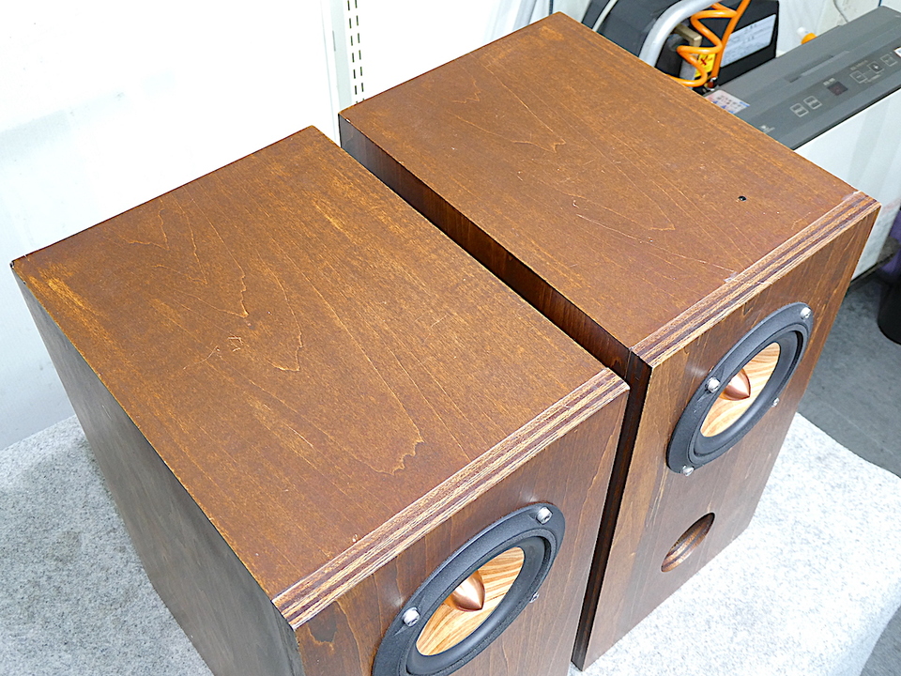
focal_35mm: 37
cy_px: 338
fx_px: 963
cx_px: 450
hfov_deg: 50.1
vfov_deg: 38.7
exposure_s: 1/5
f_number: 3.7
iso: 200
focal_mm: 6.7
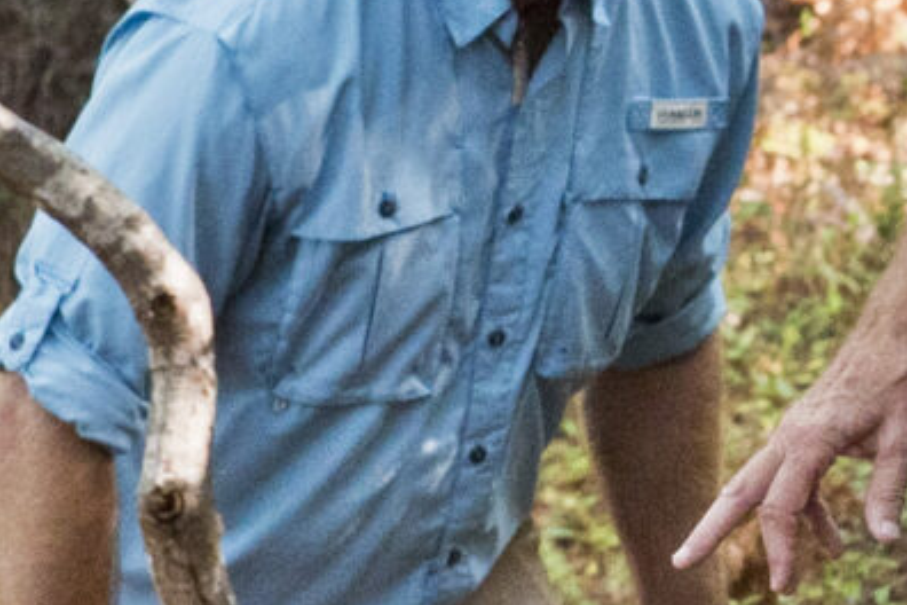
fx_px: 11085
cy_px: 386
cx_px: 694
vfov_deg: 3.1
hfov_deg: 4.7
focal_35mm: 440
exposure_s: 1/640
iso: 320
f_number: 6.3
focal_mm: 68
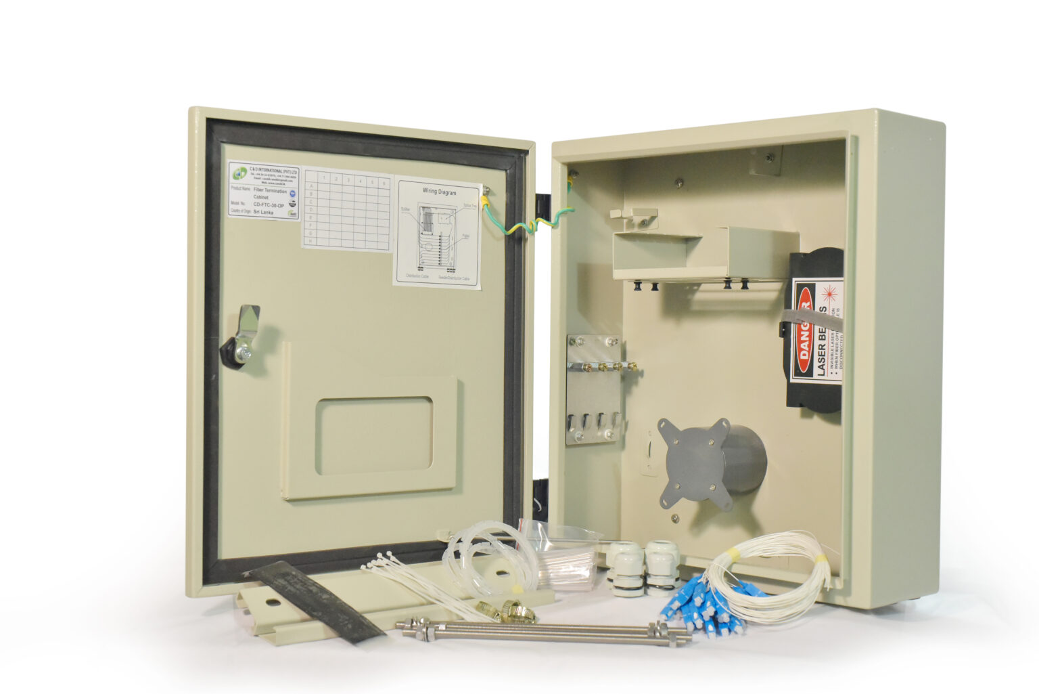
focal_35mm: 50
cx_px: 520
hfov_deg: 39.6
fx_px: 1443
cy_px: 347
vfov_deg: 27.0
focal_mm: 50
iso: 6400
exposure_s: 1/80
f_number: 7.1
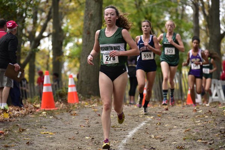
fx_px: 1188
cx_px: 112
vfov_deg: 7.2
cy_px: 75
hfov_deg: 10.8
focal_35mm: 190
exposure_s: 1/500
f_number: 5
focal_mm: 190
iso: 3200
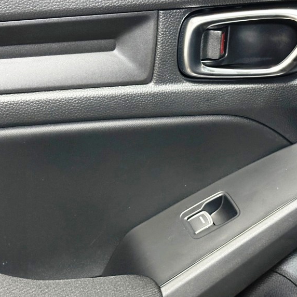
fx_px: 738
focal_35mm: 76
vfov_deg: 22.8
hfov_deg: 22.7
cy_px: 143
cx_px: 168
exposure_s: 1/30
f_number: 1.78
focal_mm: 6.86
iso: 640
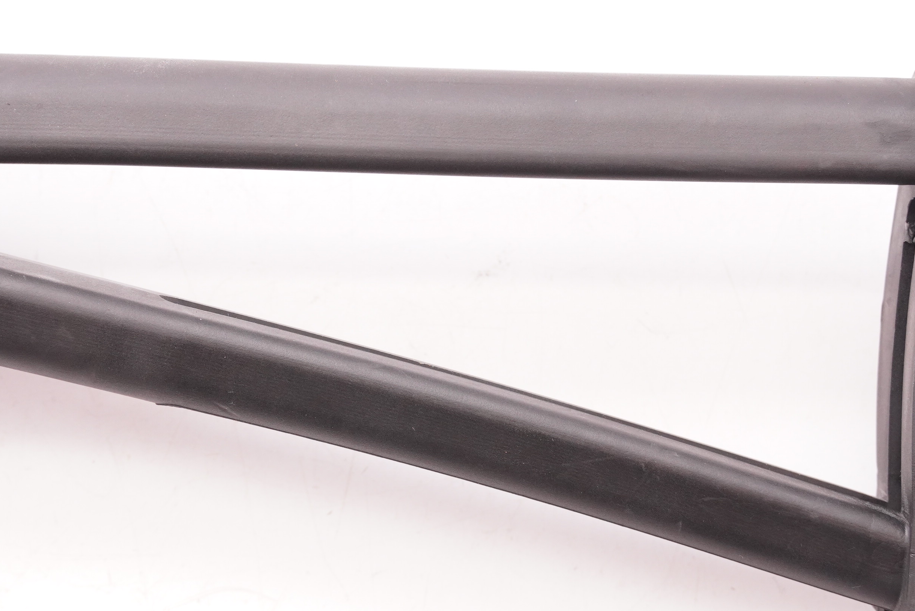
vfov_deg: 14.6
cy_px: 296
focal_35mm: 94
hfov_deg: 21.7
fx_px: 2390
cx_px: 426
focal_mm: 36
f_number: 5.6
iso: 1000
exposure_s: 1/125
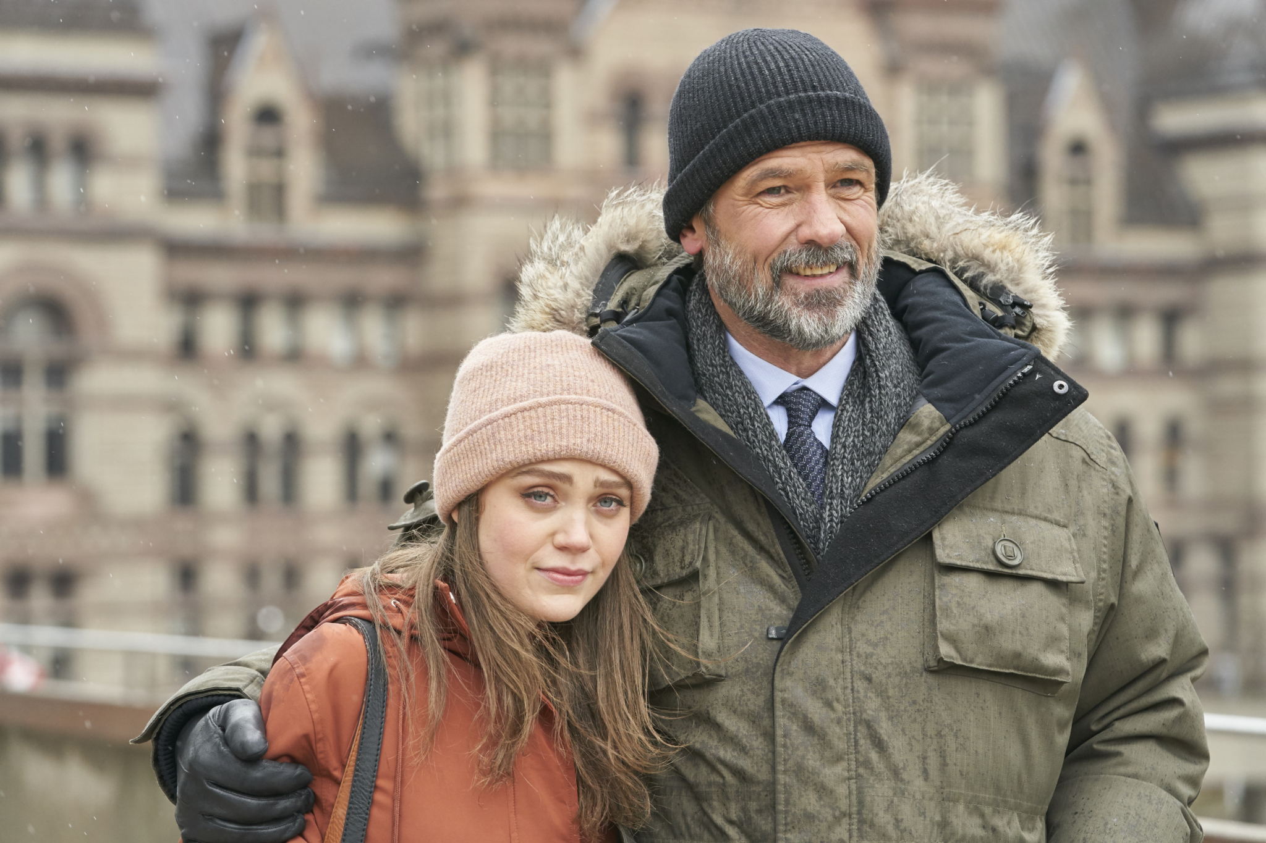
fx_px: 4536
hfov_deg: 15.9
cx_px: 633
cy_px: 422
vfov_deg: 10.6
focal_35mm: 129
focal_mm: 129
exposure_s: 1/1000
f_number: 5.6
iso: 2000
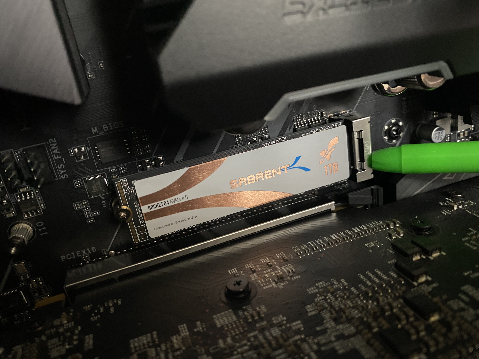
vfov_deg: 53.1
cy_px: 180
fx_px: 360
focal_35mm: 26
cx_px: 240
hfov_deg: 67.3
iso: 1000
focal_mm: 4.25
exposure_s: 1/30
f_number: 1.8
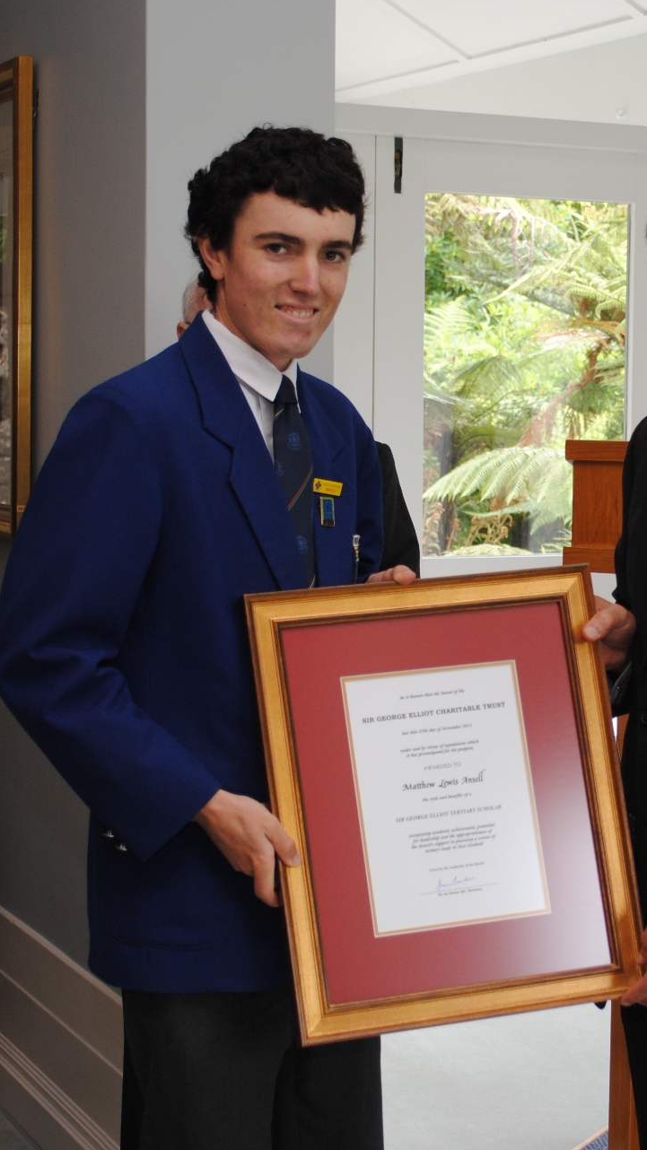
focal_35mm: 76
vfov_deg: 27.9
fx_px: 2318
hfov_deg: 15.8
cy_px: 570
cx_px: 537
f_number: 4.8
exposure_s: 1/60
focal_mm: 32
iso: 200
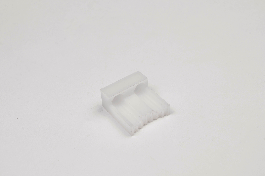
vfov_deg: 25.0
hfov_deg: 36.9
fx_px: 397
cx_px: 132
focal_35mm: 54
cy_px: 88
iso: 200
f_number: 13
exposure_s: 1/80
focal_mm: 36
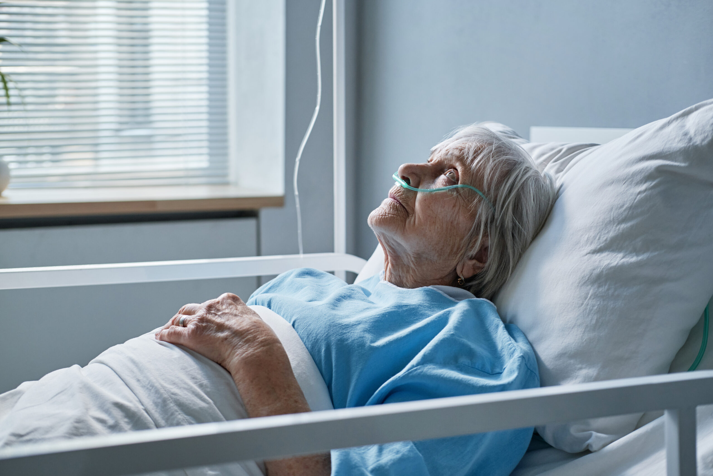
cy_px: 238
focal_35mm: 53
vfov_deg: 25.5
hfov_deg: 37.5
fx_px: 1050
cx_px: 356
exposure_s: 1/200
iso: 640
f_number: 2.8
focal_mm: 35
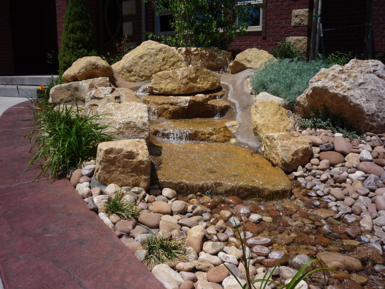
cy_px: 144
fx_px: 356
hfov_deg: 56.8
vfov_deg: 44.2
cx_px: 192
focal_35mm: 32
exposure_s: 1/800
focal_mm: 5.2
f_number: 5.6
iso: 100
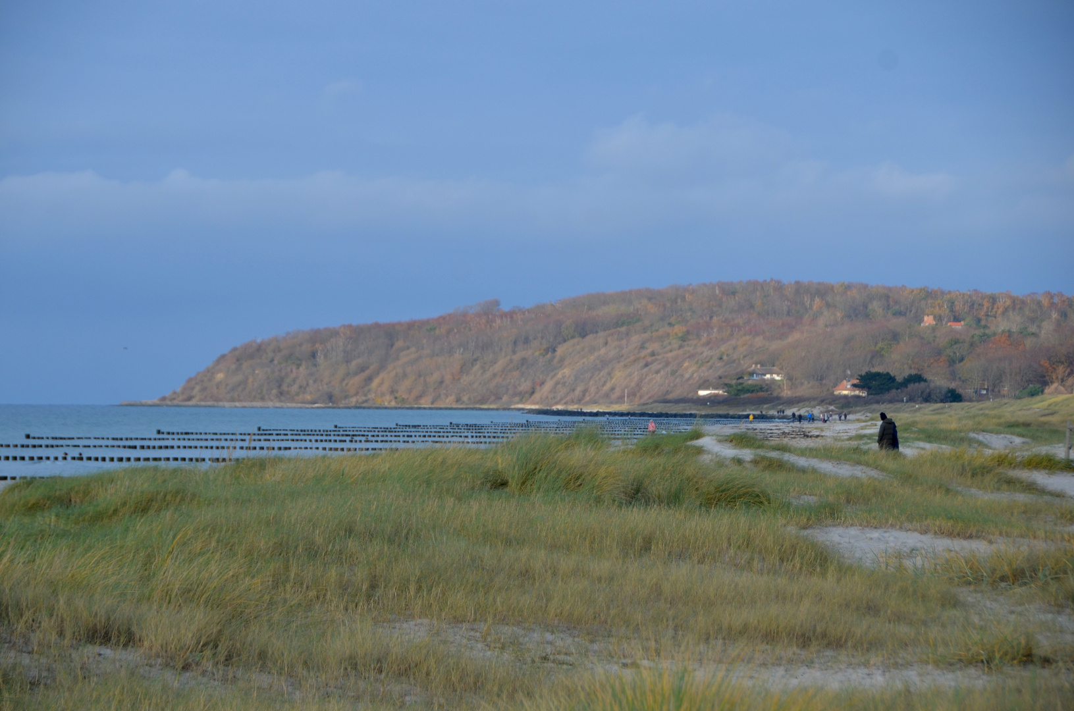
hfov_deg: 13.1
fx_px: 4689
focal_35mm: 158
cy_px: 356
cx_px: 537
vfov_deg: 8.7
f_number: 5.6
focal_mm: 105
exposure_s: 1/500
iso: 200
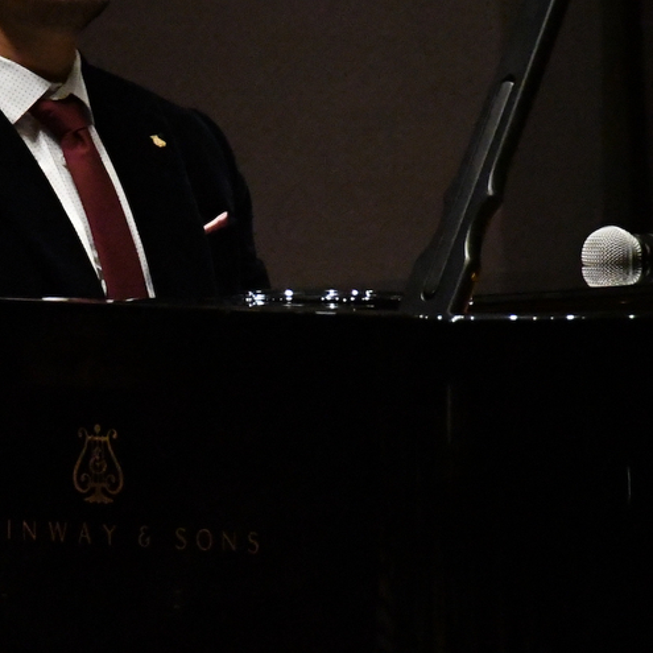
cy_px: 207
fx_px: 17799
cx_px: 92
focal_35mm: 834
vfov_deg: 2.1
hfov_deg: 2.1
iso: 14400
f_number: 5.6
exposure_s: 1/320
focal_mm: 200
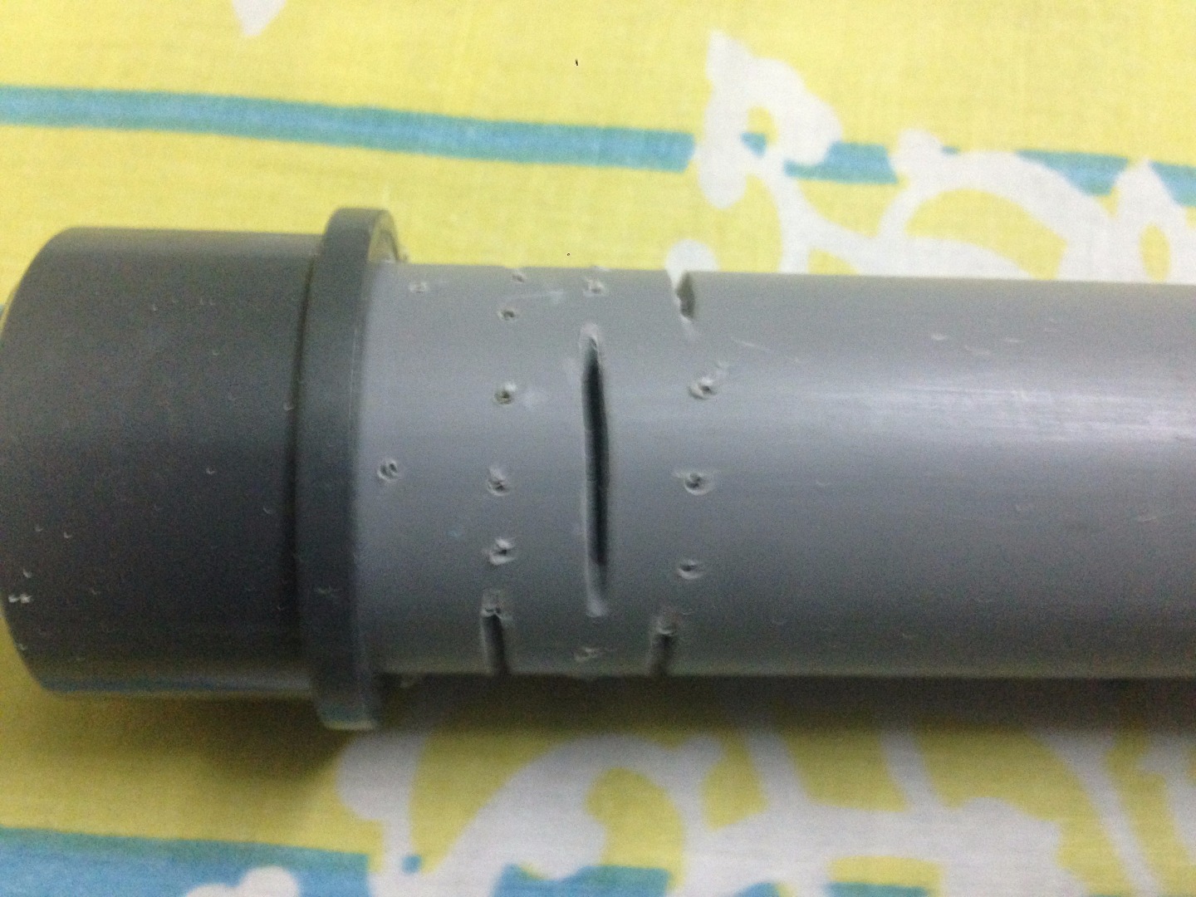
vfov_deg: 42.9
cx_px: 598
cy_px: 448
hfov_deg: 55.4
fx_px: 1140
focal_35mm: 33
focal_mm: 4.12
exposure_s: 1/15
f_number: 2.4
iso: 400
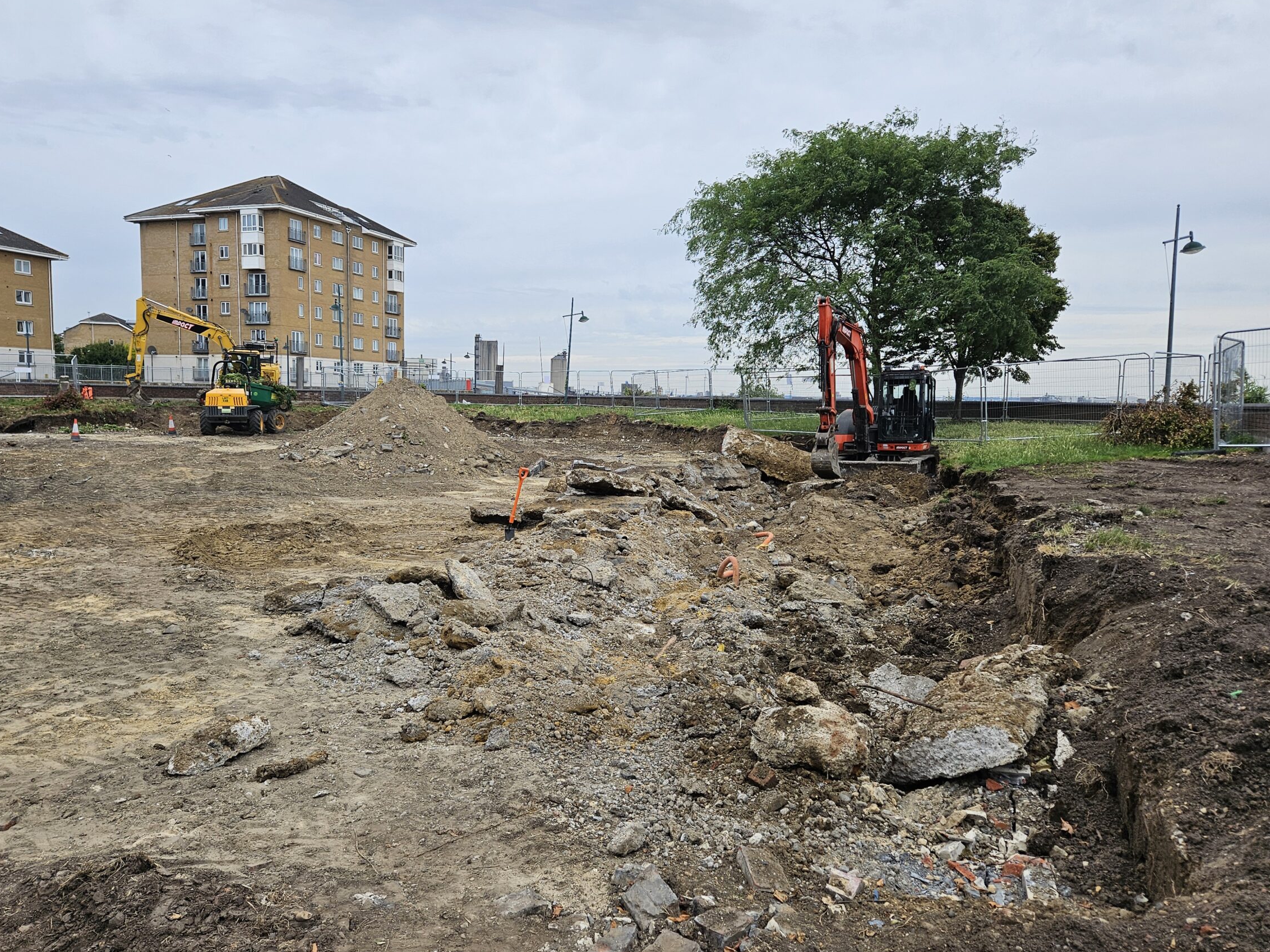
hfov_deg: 67.3
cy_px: 480
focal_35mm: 26
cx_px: 607
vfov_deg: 53.0
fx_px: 954
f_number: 1.8
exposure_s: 1/1501
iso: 32
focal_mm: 5.4
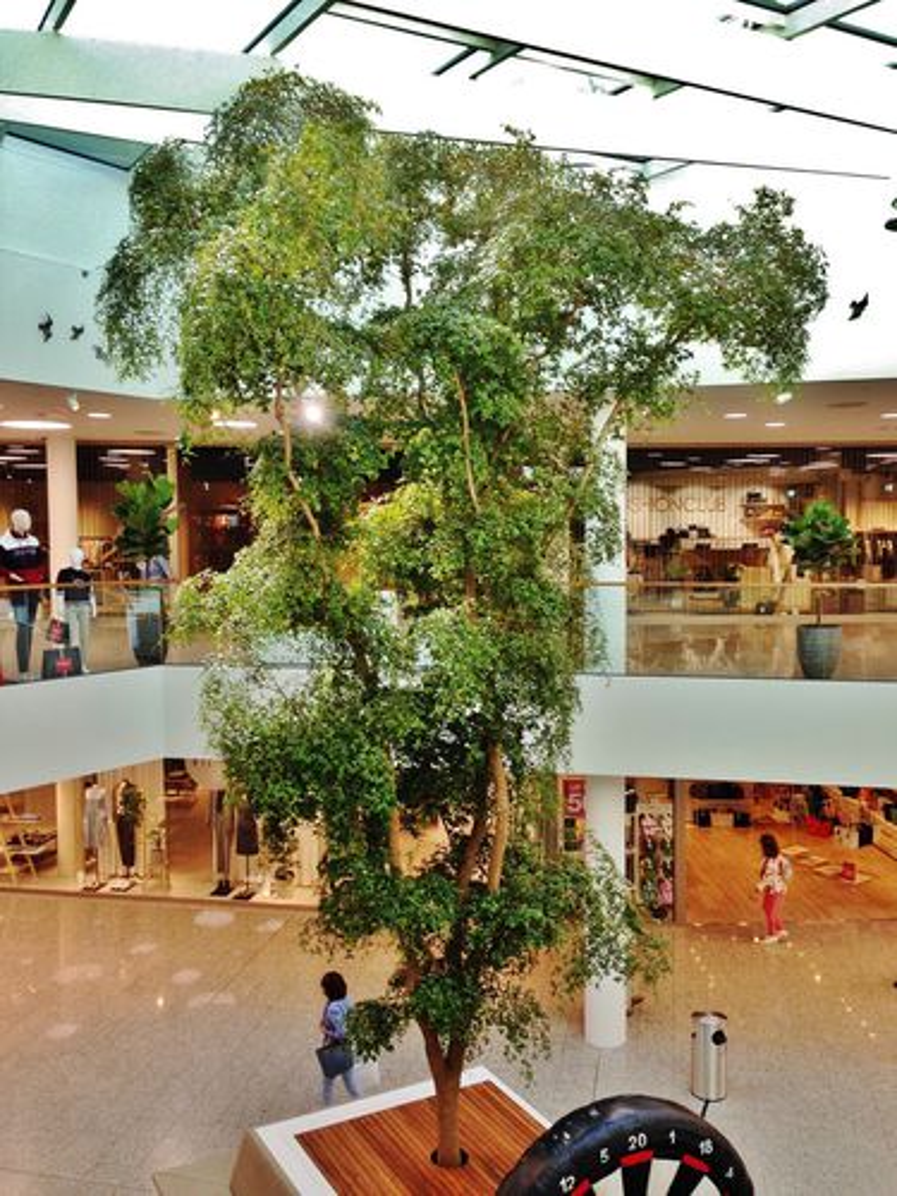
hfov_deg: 42.9
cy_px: 598
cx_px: 448
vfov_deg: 55.4
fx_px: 1140
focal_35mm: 33
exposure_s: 1/120
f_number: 2.4
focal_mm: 4.12
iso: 50
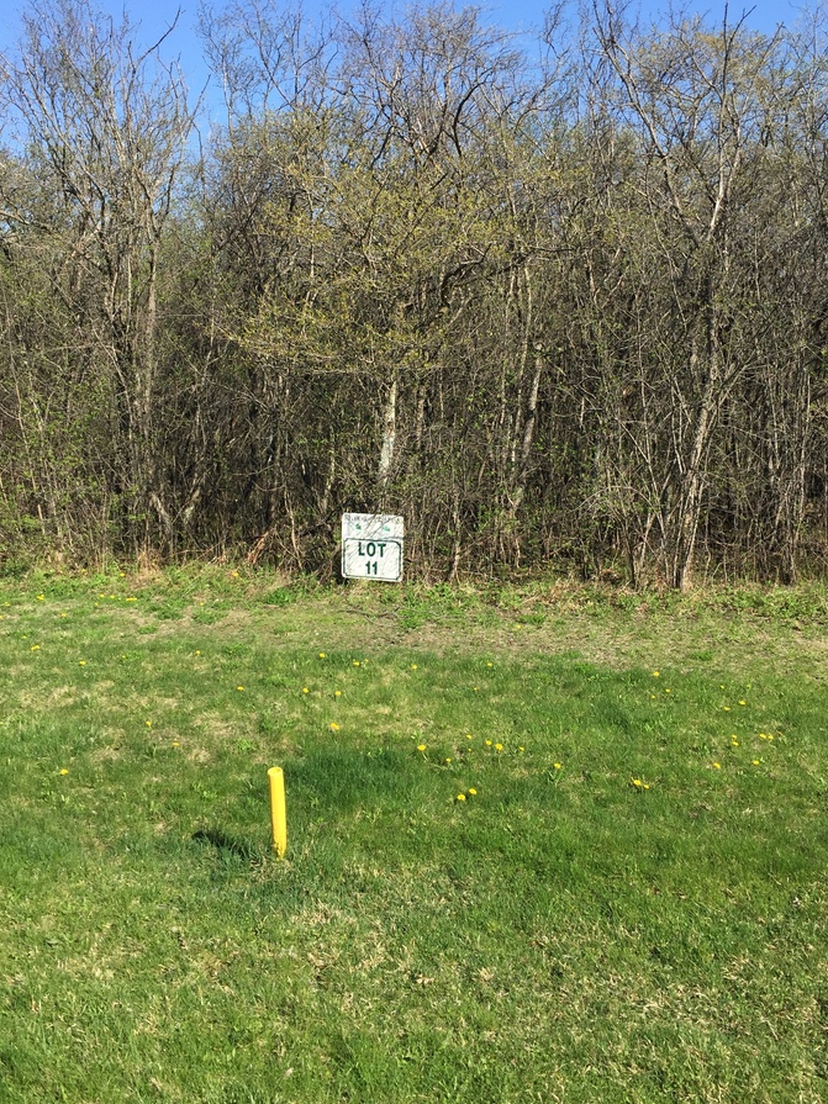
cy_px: 480
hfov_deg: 40.7
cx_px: 432
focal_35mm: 35
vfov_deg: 52.5
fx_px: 1117
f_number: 2.2
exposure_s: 1/1236
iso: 32
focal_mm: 4.15
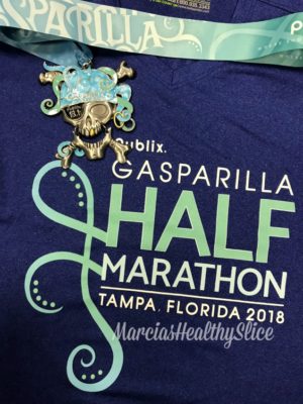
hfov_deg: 49.7
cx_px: 152
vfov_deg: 63.4
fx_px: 327
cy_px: 202
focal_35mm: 28
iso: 40
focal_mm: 3.99
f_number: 1.8
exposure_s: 1/17
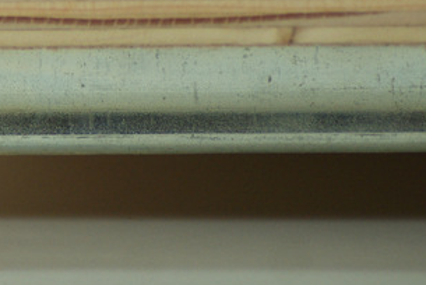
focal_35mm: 664
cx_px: -176
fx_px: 7860
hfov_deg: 3.1
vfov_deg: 2.1
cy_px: -101
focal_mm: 135
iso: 320
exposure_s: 1/250
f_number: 4.5
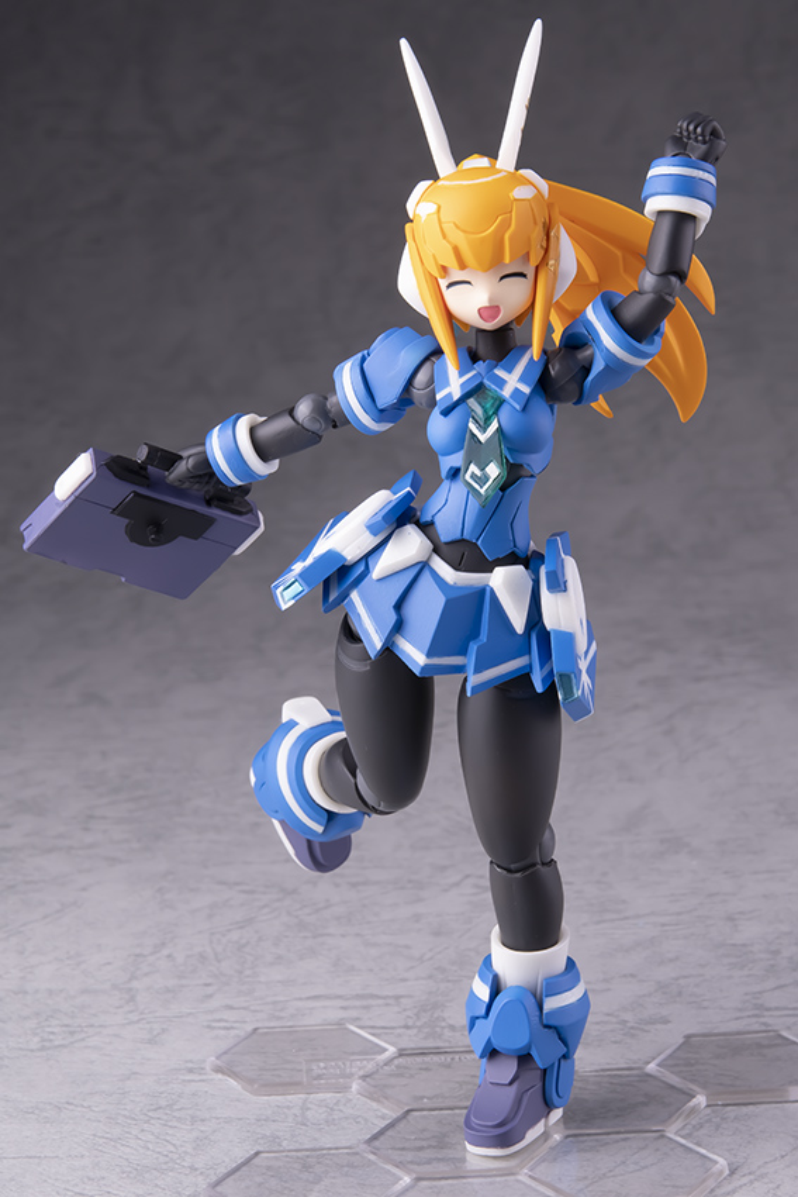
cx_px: 399
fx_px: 3490
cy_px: 598
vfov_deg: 19.5
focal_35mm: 105
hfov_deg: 13.0
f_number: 20
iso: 100
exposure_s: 1/2
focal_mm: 70
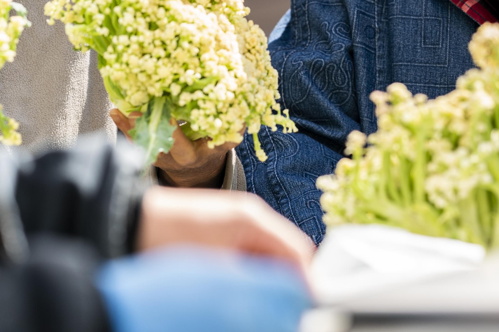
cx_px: 454
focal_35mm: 377
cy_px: -13
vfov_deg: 3.6
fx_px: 5224
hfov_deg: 5.5
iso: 125
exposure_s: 1/500
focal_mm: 135
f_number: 2.8
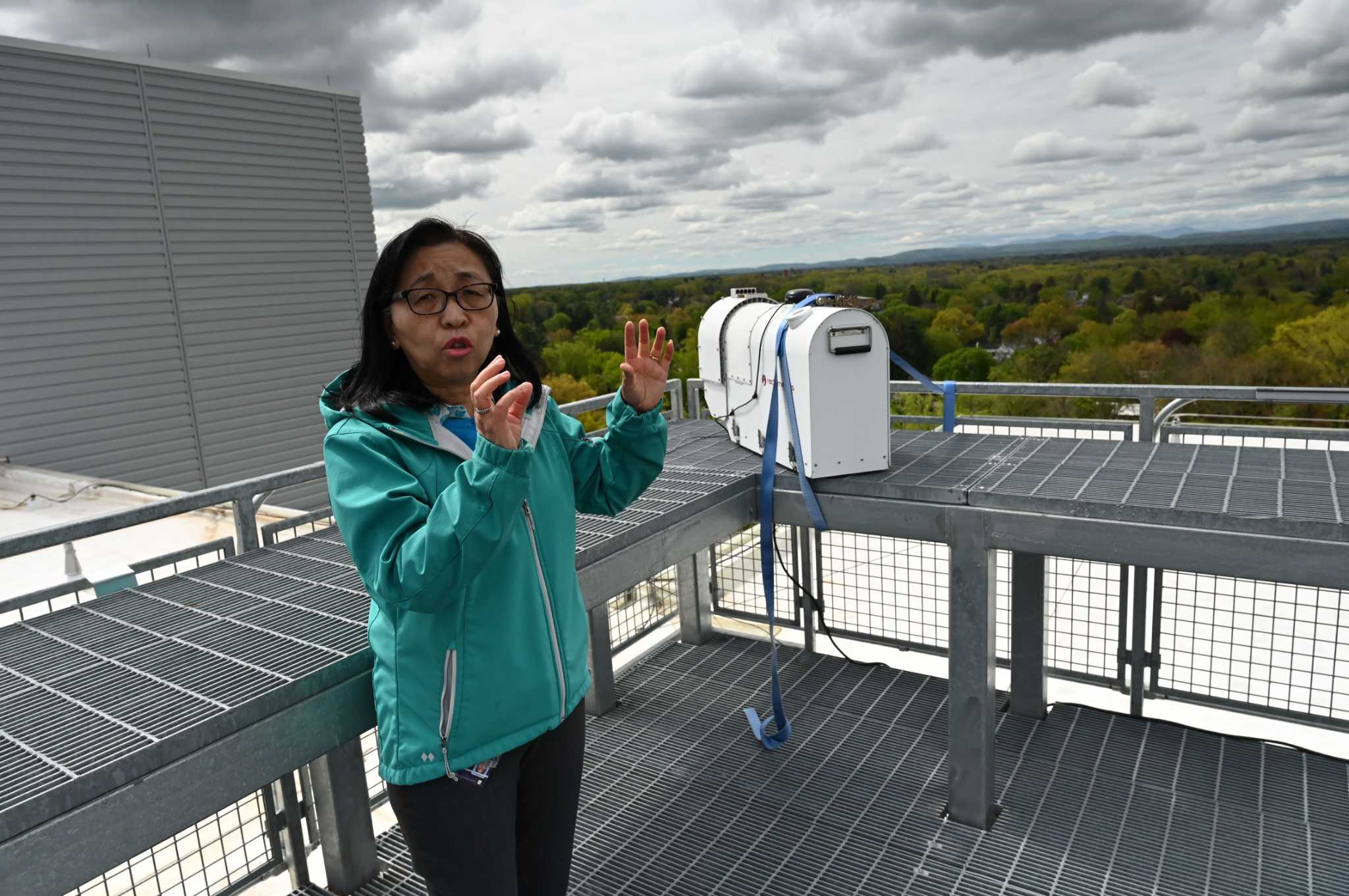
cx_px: 674
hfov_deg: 73.8
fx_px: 899
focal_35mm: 24
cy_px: 448
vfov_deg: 53.1
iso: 1800
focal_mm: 24
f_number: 7.1
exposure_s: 1/8000
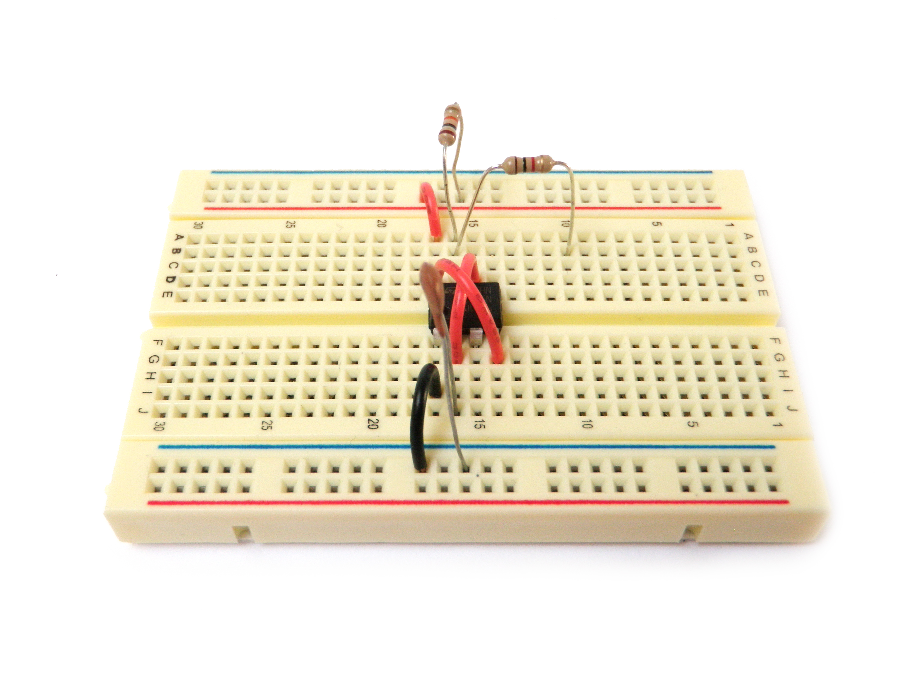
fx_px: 943
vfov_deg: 39.7
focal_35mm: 36
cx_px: 454
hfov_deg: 51.4
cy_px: 340
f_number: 4.1
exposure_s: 1/40
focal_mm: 6.53
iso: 160
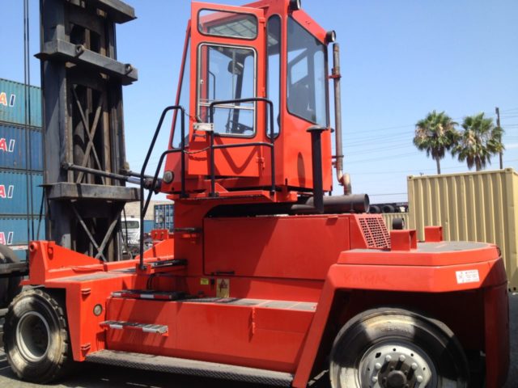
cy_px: 194
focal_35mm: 35
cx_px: 259
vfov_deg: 40.7
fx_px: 524
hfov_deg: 52.6
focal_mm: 4.28
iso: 50
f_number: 2.4
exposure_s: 1/1082
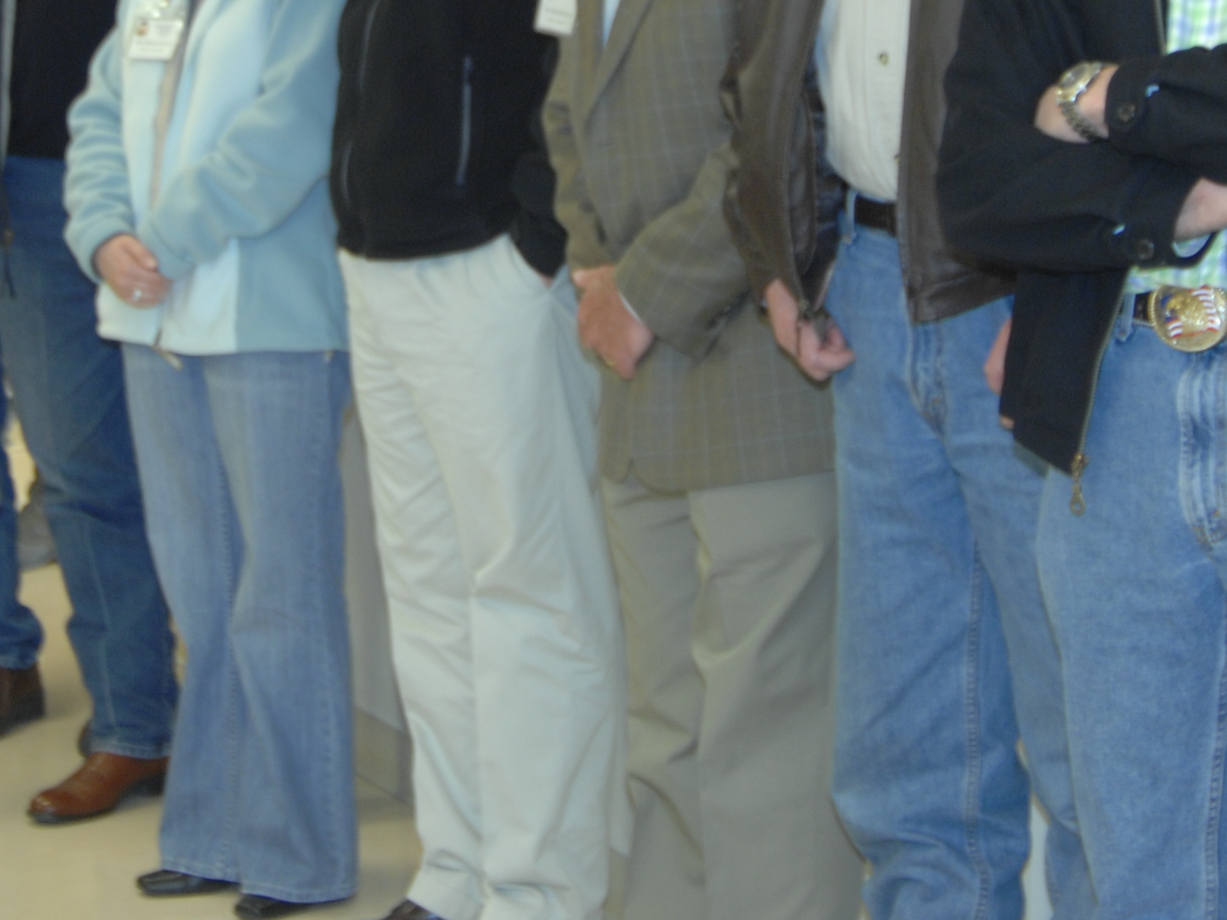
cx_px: 519
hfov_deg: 16.3
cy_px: 13
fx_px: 4288
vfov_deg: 12.1
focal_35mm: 121
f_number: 3.8
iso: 250
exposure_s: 1/25
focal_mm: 32
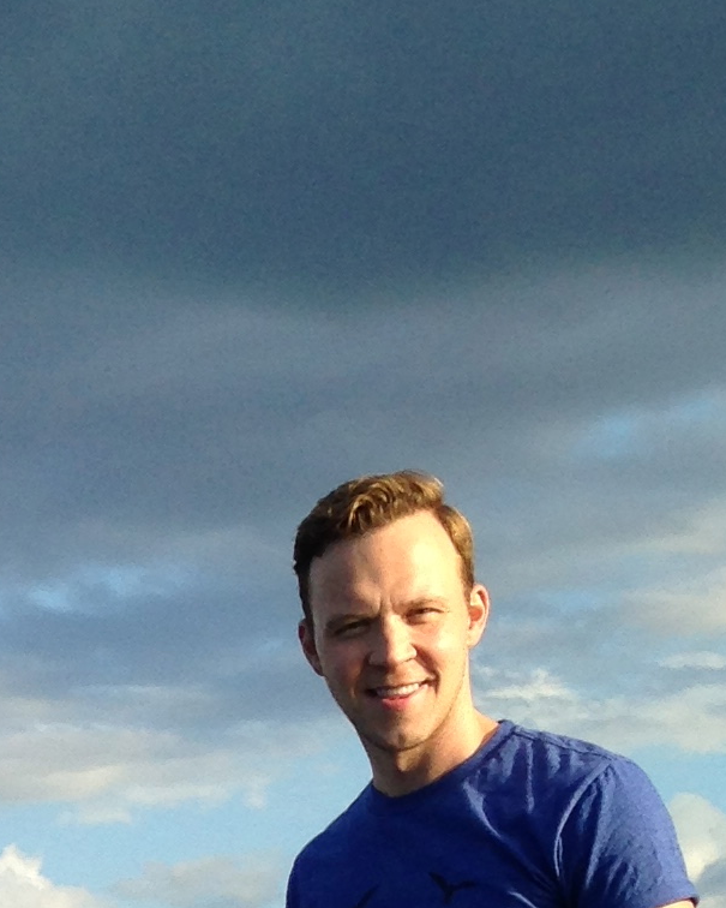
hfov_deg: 10.7
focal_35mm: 139
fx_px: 3733
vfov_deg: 12.8
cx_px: -391
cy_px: 1545
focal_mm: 4.12
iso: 50
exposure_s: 1/1004
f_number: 2.4
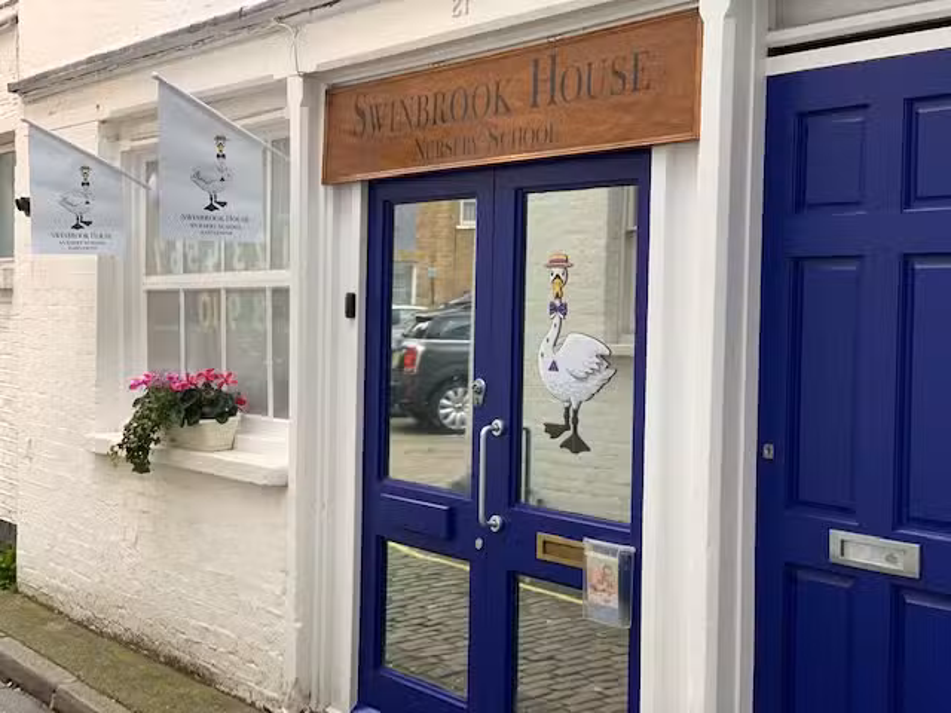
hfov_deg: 36.8
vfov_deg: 28.0
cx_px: 476
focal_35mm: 52
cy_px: 356
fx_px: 1429
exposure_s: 1/122
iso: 100
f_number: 2.4
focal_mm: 6
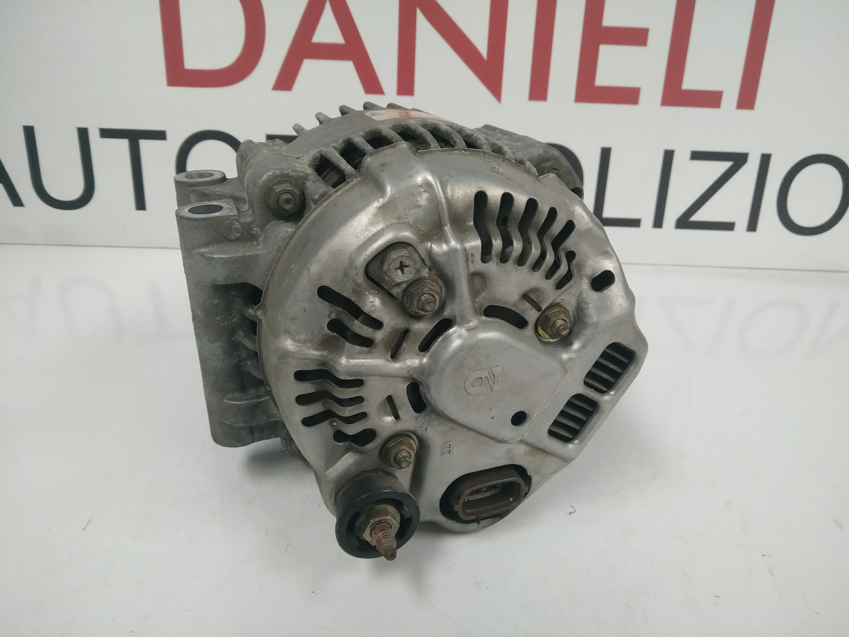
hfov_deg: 81.7
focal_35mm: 20
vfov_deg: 66.0
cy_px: 318
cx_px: 424
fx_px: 491
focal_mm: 3.46
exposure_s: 1/25
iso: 300
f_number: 2.2
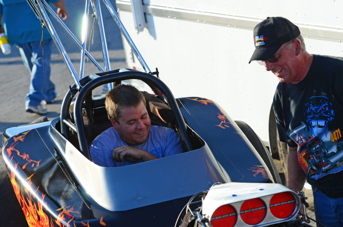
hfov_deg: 10.6
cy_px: 114
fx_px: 1854
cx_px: 172
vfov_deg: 7.0
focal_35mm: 195
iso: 640
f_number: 6.3
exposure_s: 1/1250
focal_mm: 130
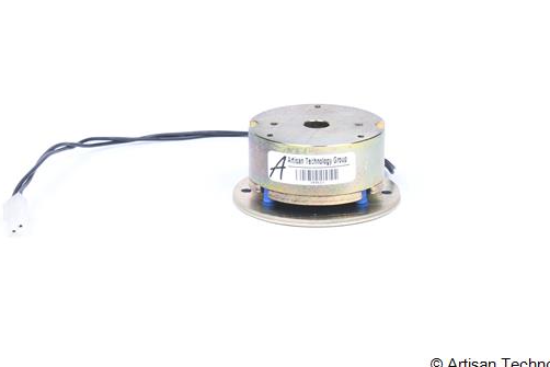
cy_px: 157
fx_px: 1498
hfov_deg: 20.8
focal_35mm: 98
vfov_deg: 14.0
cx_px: 314
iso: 200
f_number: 14
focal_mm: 55
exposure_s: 1/200
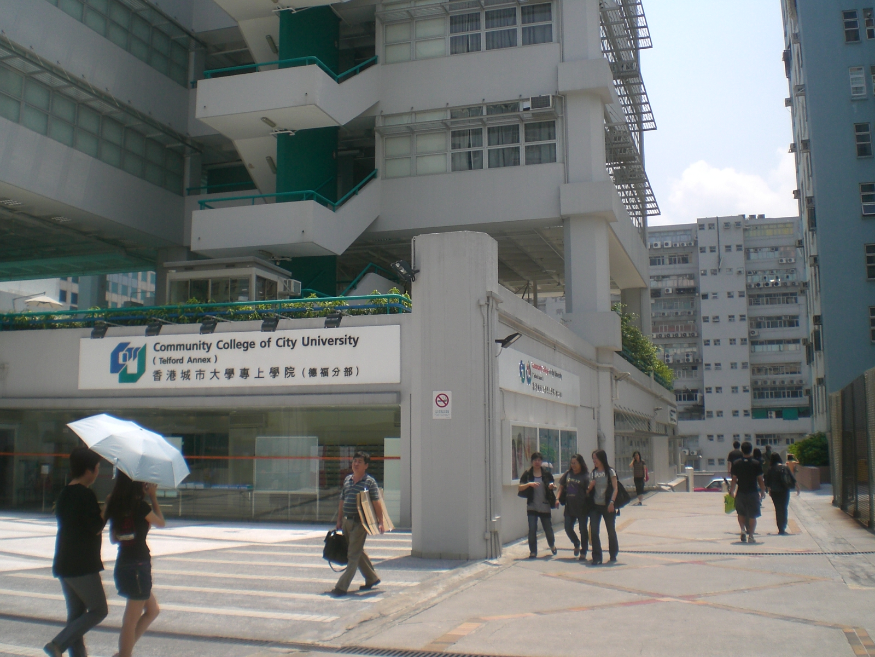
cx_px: 438
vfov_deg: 37.7
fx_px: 961
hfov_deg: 49.0
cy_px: 328
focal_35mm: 38
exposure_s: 1/400
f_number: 4.4
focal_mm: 6.3
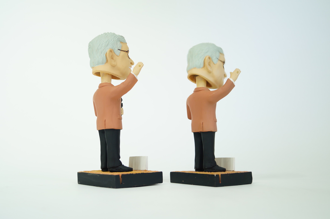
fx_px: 384
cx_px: 165
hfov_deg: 46.5
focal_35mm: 42
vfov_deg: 31.8
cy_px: 110
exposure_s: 1/5
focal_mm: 28
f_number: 4.5
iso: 100
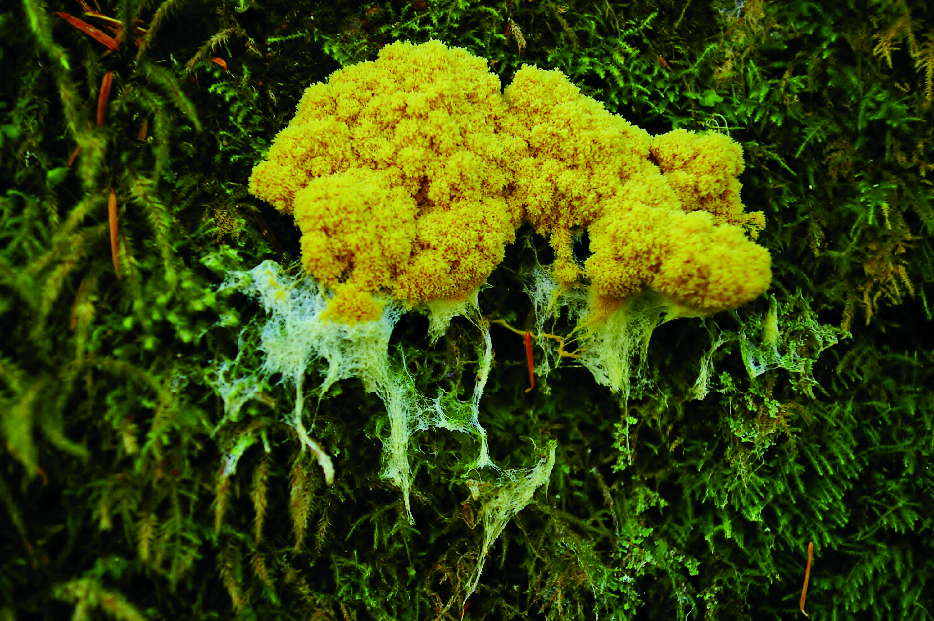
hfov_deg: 46.4
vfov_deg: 31.8
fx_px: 1089
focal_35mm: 42
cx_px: 467
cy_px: 310
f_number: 4.5
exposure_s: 1/45
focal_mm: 28
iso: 200
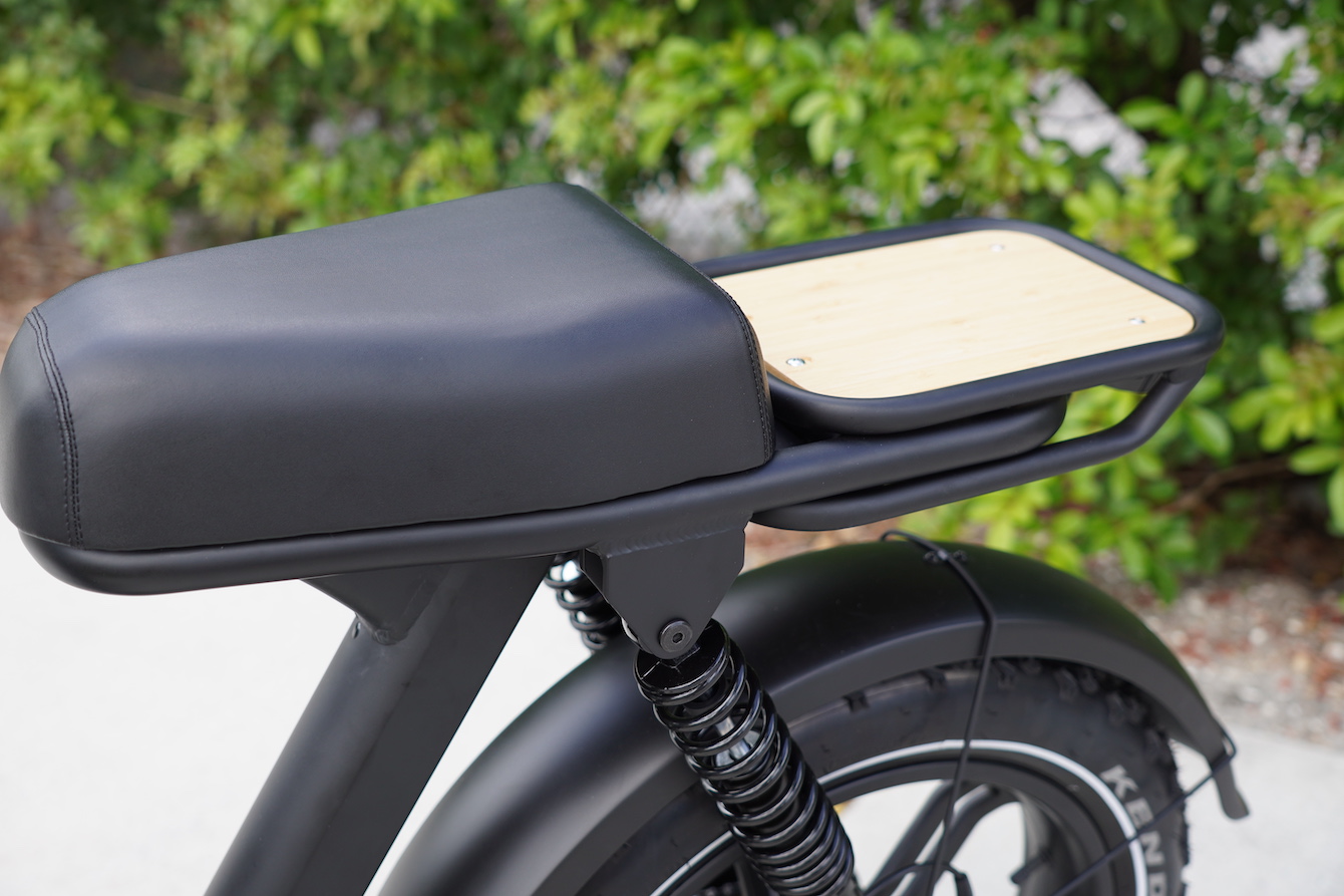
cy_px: 448
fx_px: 1624
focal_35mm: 44
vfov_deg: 30.8
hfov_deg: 45.0
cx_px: 672
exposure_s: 1/250
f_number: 2.8
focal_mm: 29
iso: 100
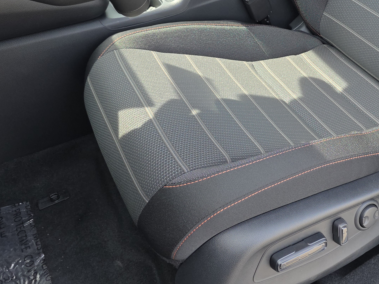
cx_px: 319
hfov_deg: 41.4
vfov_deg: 32.1
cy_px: 31
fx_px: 471
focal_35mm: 43
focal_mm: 6.3
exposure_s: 1/359
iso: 50
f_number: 1.7
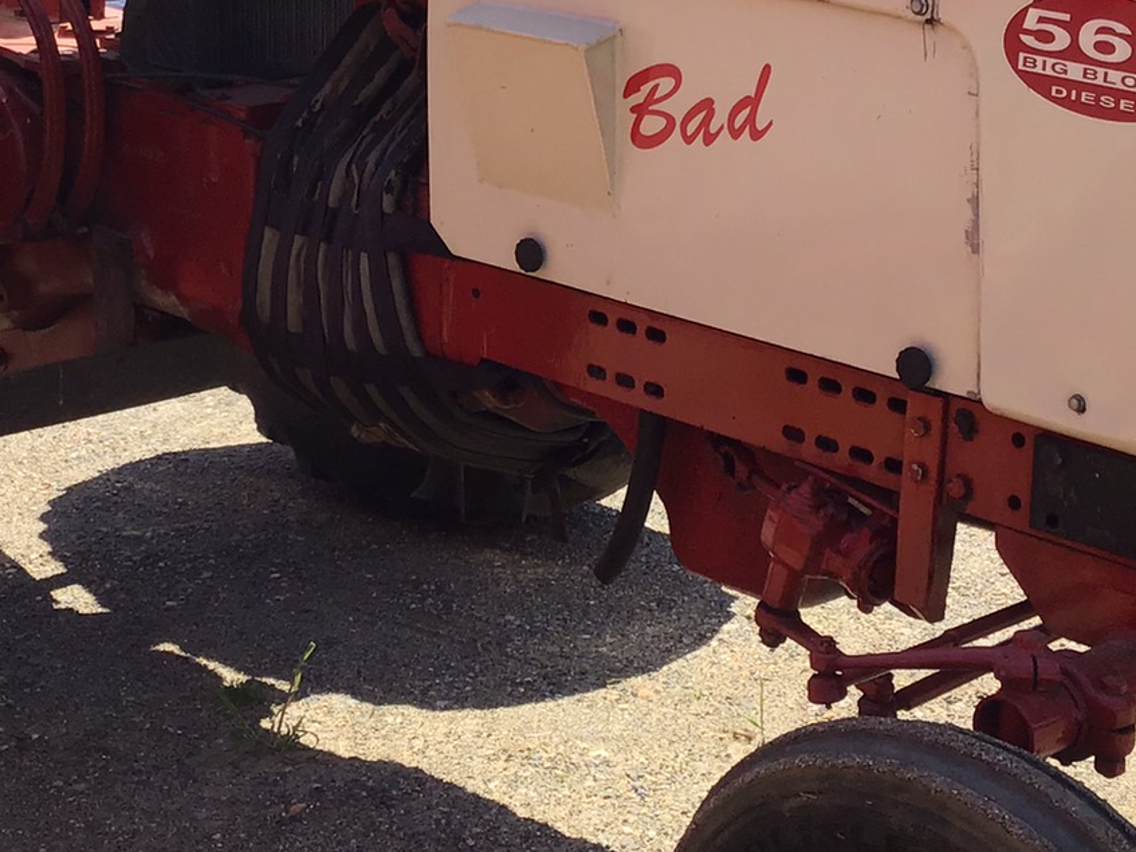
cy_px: 263
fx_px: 2461
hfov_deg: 26.0
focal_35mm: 75
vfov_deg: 19.6
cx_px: 471
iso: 25
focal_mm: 3.3
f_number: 2.4
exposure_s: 1/721
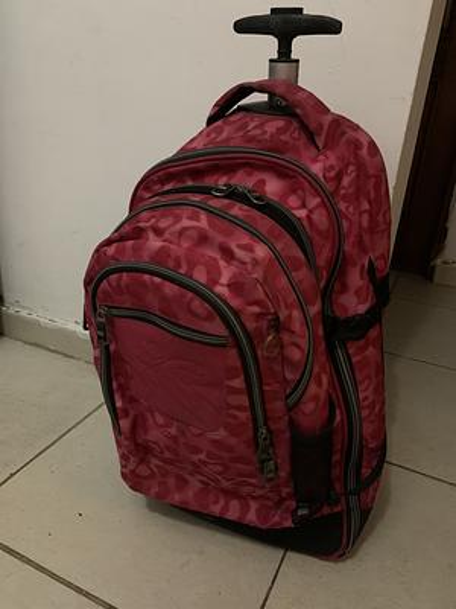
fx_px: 457
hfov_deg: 53.1
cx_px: 228
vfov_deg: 67.3
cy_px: 304
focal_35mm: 26
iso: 800
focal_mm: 4.25
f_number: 1.8
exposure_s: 1/21
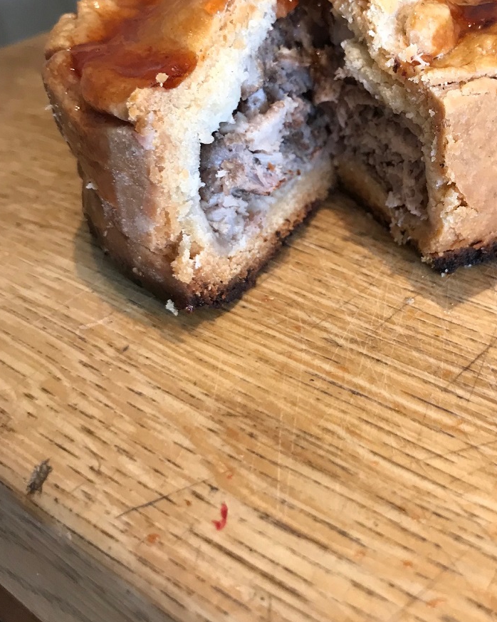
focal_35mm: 43
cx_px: 348
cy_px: 214
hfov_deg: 34.4
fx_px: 791
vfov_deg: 42.4
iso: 40
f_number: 1.8
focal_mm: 3.99
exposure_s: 1/20
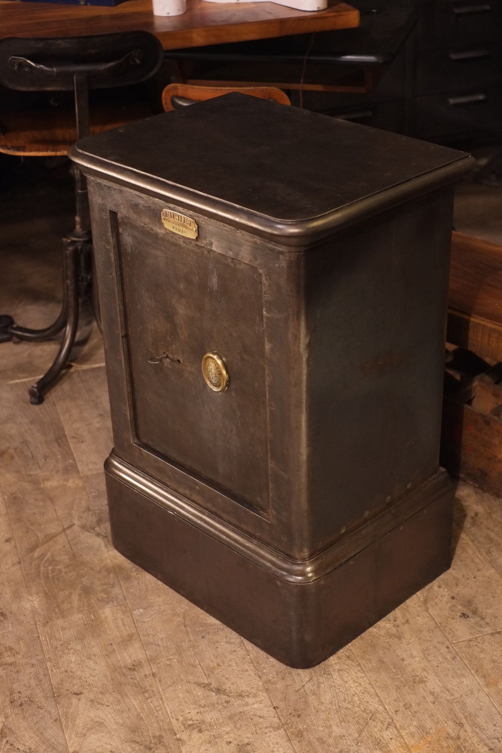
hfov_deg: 25.5
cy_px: 376
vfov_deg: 37.5
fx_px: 1108
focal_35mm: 53
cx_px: 251
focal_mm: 35
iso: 2500
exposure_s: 1/125
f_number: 3.6
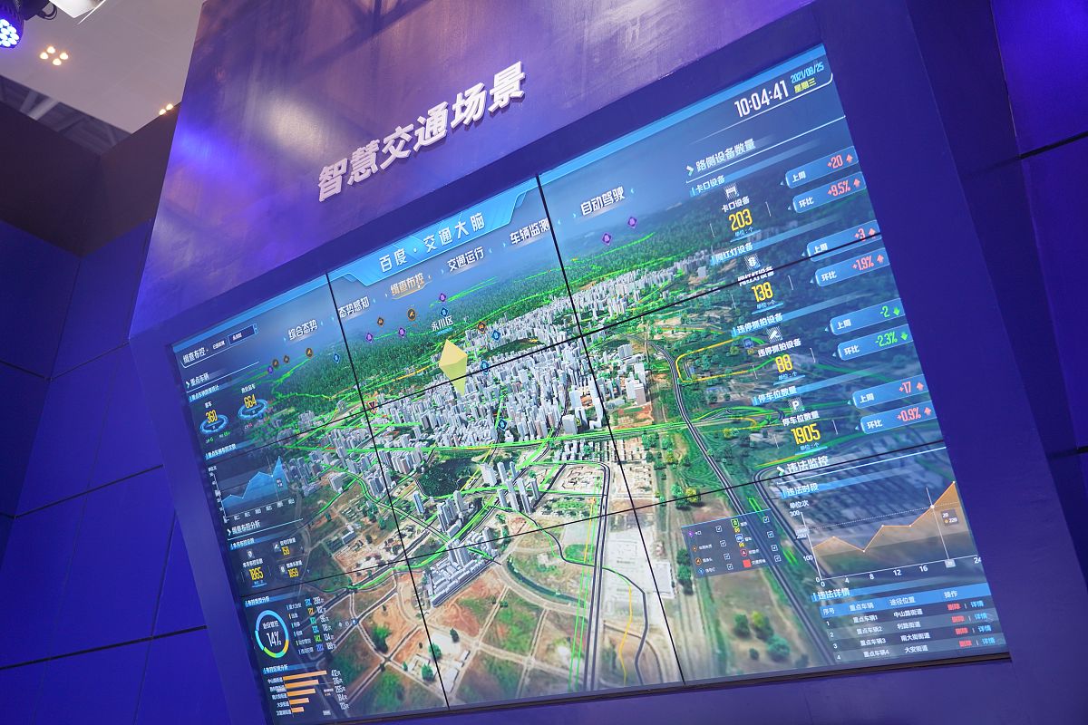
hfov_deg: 55.8
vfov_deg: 38.9
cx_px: 544
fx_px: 1027
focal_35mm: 34
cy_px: 362
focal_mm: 34
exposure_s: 1/100
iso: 400
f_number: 4
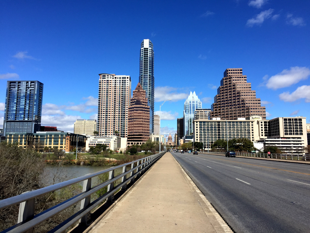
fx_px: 260
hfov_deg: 61.7
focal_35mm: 29
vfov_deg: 48.2
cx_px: 155
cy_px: 116
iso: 32
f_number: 2.2
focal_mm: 4.15
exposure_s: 1/2825
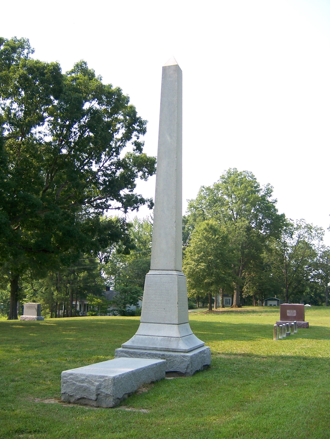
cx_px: 165
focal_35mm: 36
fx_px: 457
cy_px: 220
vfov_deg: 51.3
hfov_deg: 39.7
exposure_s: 1/500
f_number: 2.8
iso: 80
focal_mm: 6
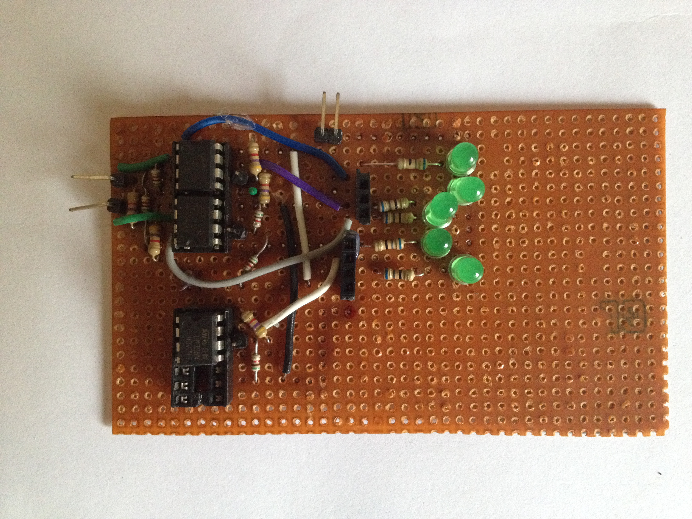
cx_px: 346
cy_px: 260
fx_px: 700
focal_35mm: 35
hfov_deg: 52.6
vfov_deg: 40.7
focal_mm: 4.28
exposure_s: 1/20
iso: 400
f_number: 2.4
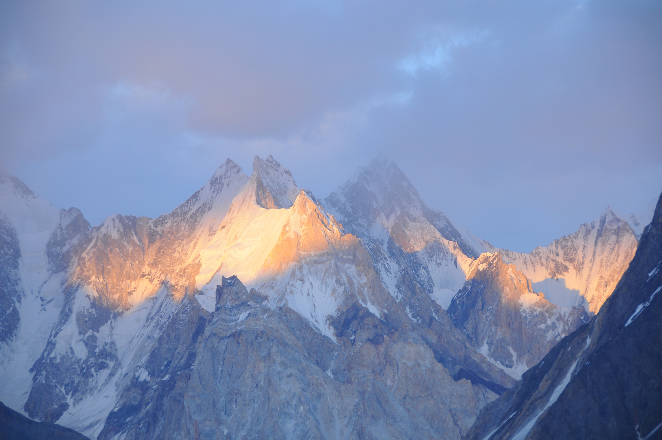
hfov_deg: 13.1
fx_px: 2893
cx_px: 331
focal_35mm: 158
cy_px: 220
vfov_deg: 8.7
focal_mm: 105
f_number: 5.3
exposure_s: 1/80
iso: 200
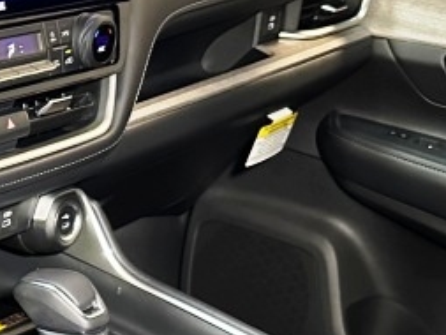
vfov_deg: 14.6
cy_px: 444
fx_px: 1250
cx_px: -199
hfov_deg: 18.2
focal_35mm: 97
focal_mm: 6.86
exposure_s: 1/40
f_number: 1.78
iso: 1000
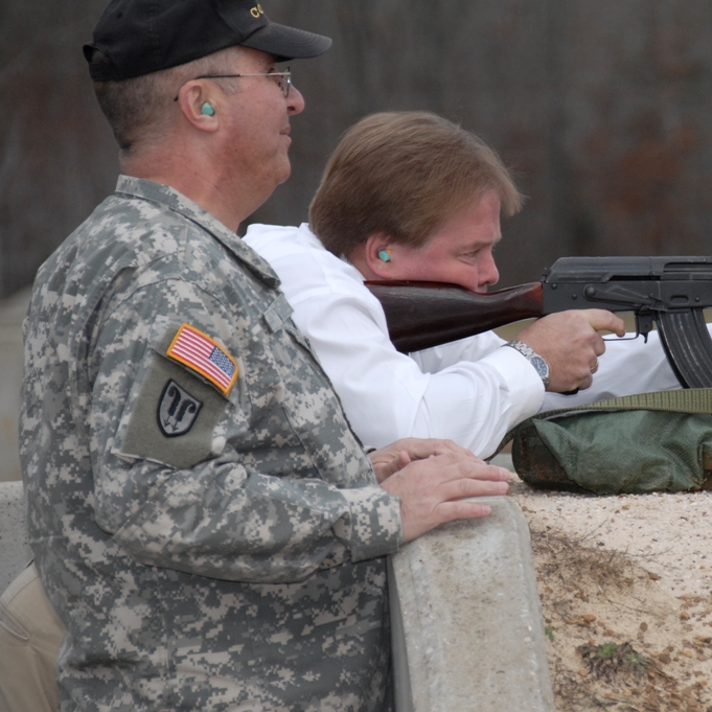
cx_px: 520
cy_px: 357
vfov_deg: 5.4
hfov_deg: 5.4
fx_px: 7586
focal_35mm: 326
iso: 500
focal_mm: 170
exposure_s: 1/1250
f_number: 5.6
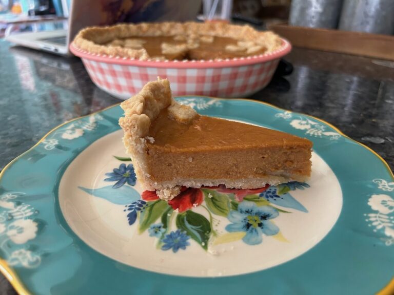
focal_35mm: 26
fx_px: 296
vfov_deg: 53.1
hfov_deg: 67.3
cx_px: 197
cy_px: 148
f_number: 1.5
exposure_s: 1/60
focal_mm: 5.7
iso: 250
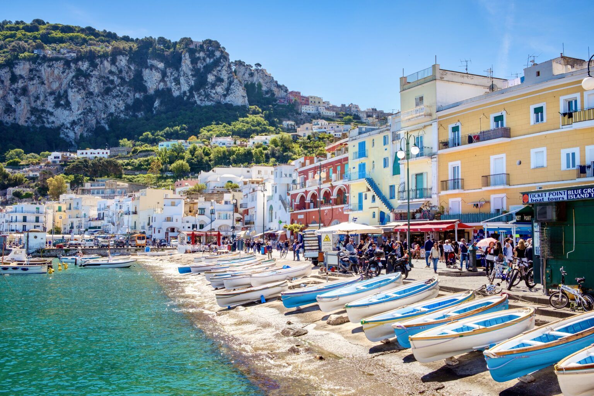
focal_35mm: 35
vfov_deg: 37.9
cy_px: 198
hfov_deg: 54.4
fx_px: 577
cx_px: 297
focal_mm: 23.3
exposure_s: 1/320
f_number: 8
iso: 200
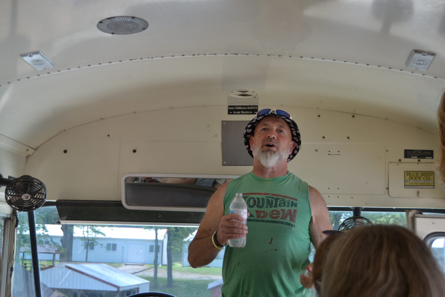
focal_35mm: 57
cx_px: 222
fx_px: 705
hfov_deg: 35.1
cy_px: 148
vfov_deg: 23.8
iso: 140
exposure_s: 1/125
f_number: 4.8
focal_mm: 38
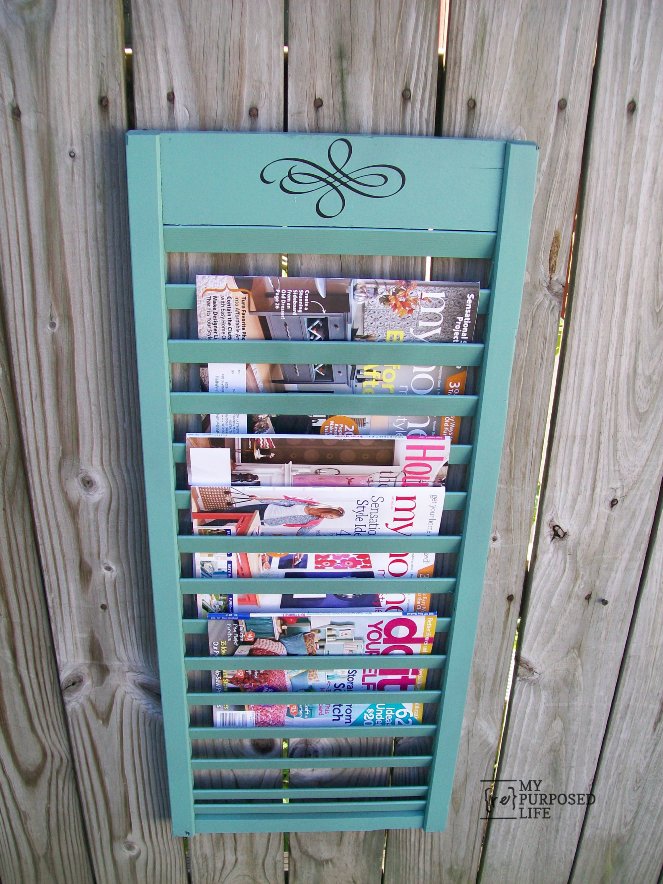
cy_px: 442
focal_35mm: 36
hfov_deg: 39.7
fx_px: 919
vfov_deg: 51.4
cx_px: 332
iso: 64
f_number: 2.7
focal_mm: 6
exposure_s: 1/125
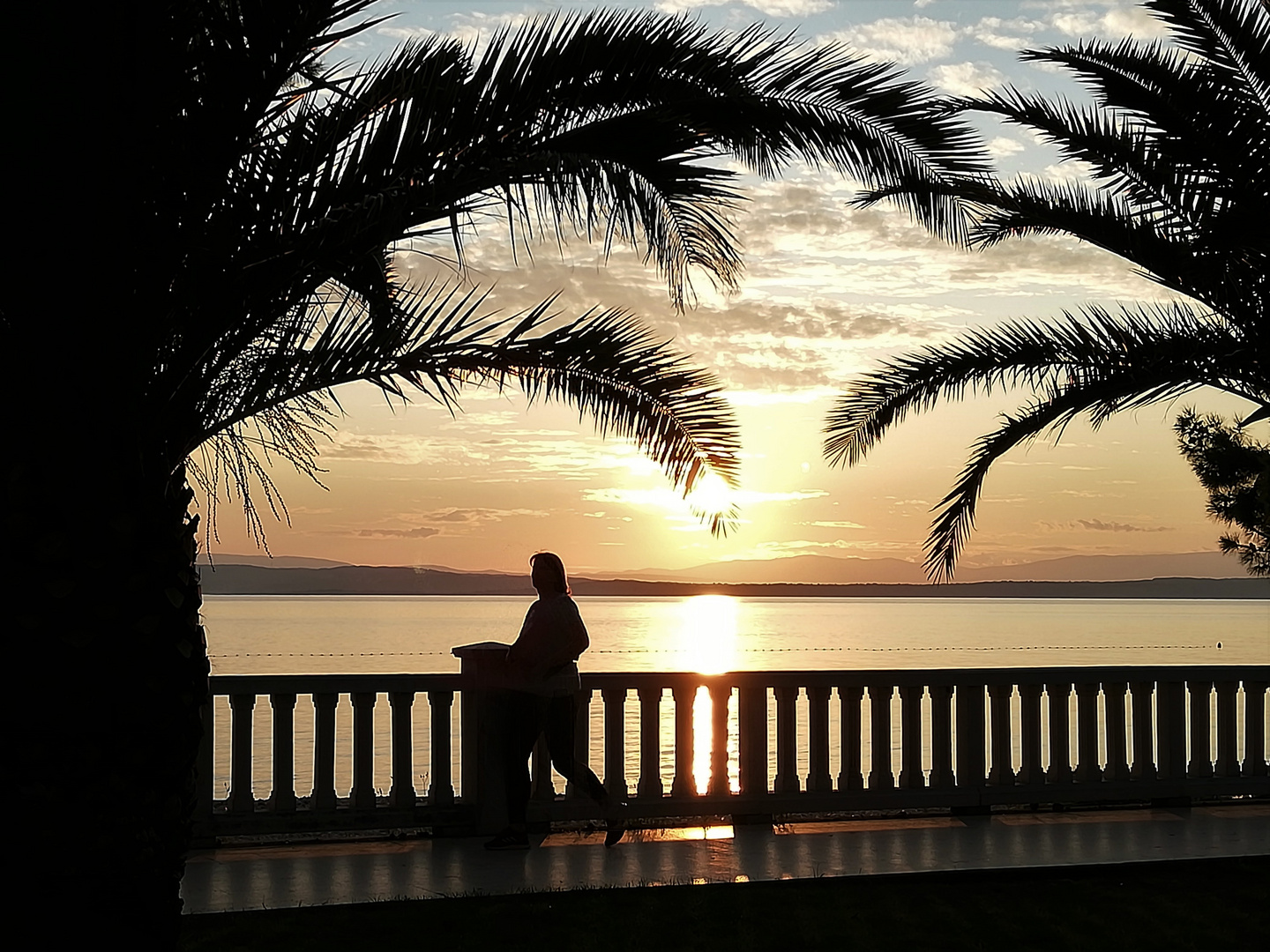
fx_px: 2018
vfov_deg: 26.6
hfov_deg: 34.9
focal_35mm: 55
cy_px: 476
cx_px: 635
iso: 50
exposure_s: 1/618
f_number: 2.2
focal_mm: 3.81
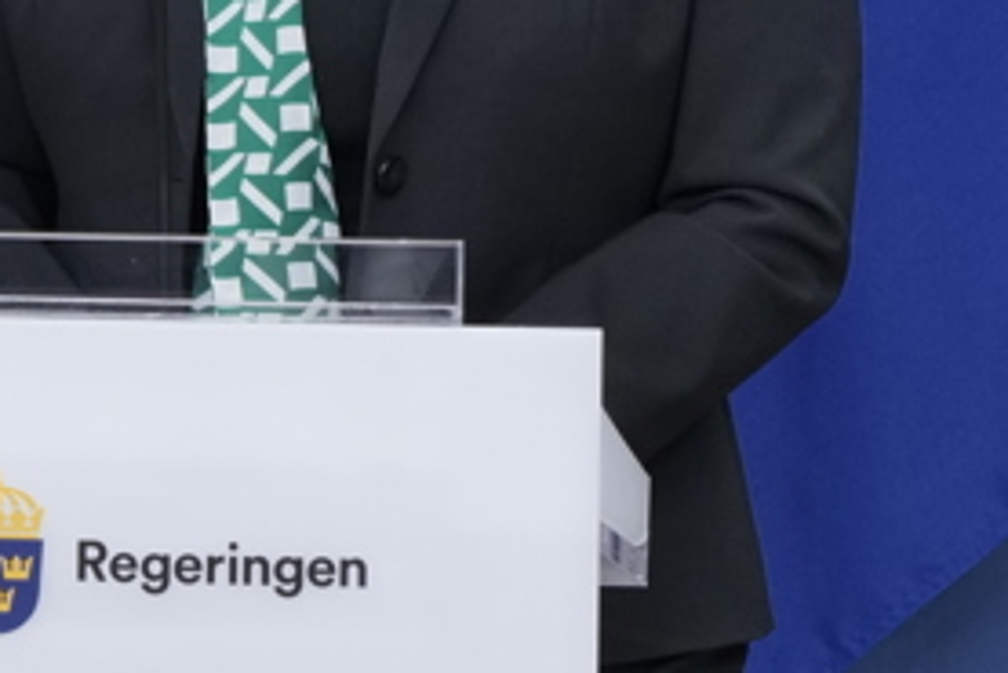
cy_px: -84
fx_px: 14427
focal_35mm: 515
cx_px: 368
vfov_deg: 2.7
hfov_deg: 4.0
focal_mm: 105
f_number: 10
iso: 1250
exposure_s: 1/40
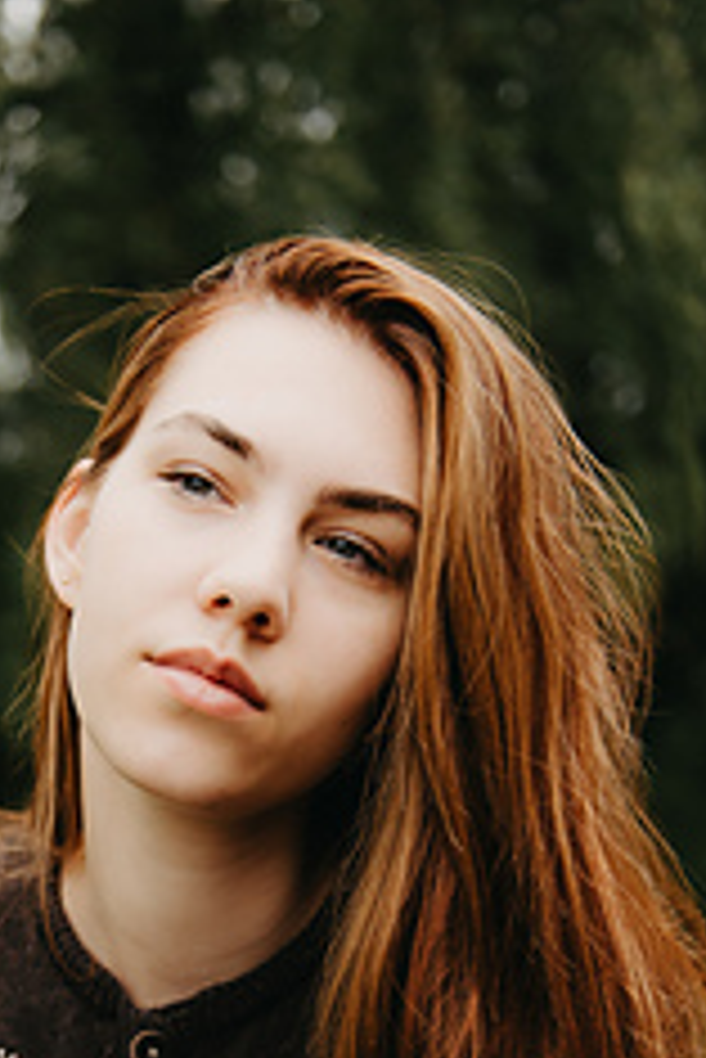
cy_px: 1121
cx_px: 45
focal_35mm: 85
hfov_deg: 15.9
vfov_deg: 22.7
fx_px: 2497
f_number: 2.8
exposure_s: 1/2500
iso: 160
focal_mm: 40
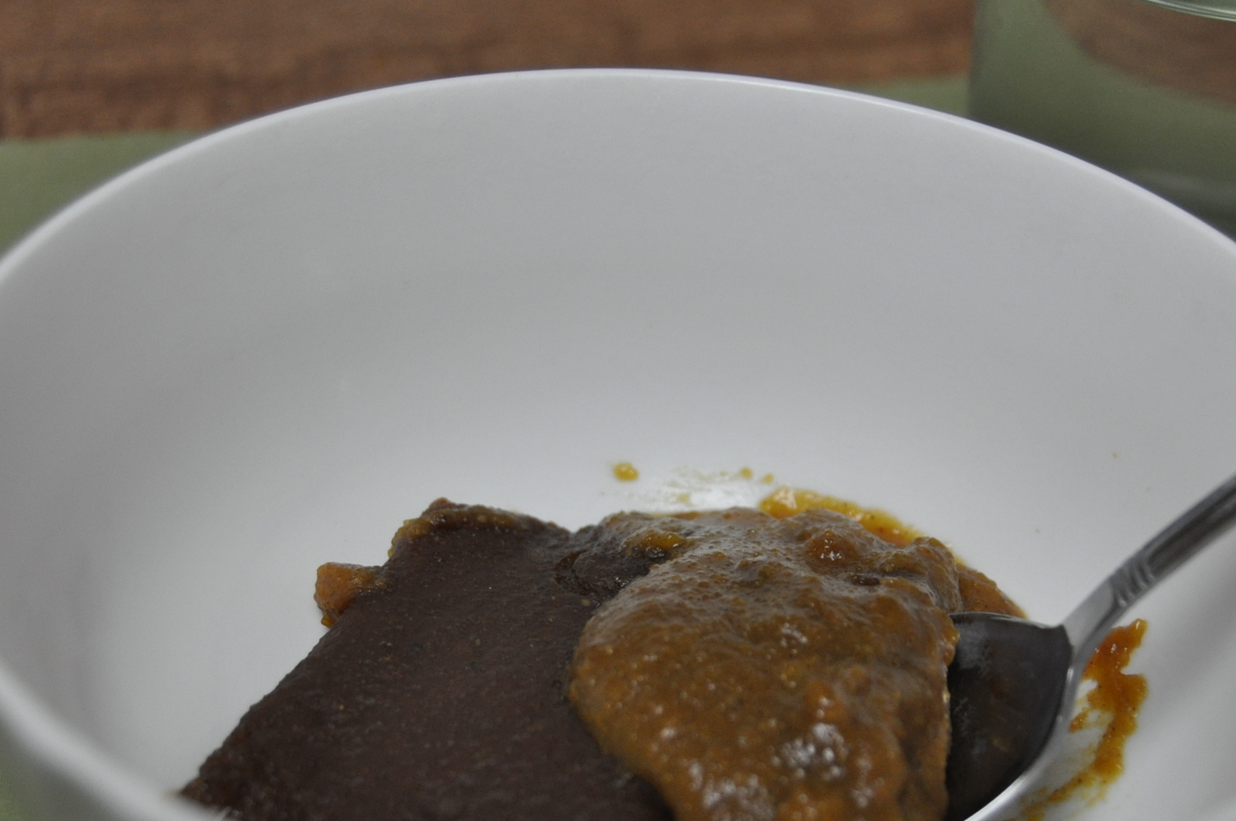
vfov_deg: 17.6
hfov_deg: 26.3
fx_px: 2640
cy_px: 541
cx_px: 682
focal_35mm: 77
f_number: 4.5
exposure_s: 1/60
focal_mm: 38
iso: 800
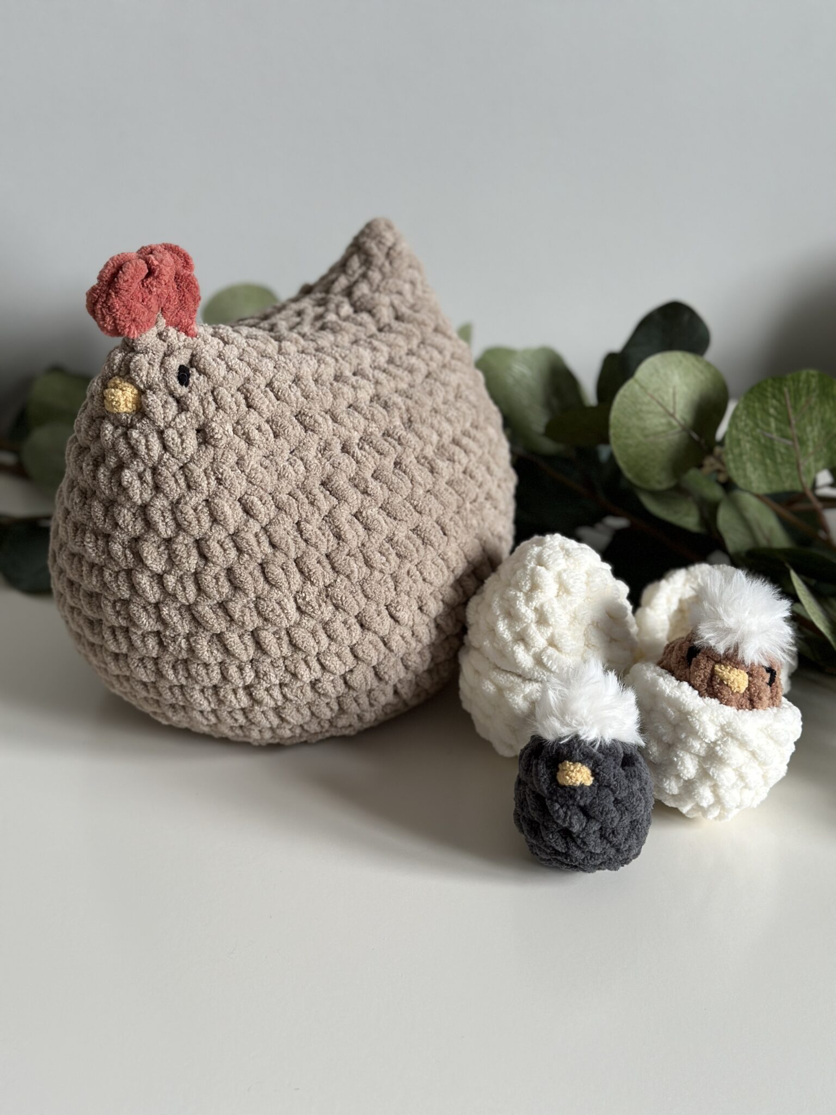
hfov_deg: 30.3
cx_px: 418
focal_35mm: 48
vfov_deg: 39.7
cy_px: 558
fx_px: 1546
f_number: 1.78
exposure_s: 1/67
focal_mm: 6.86
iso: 125
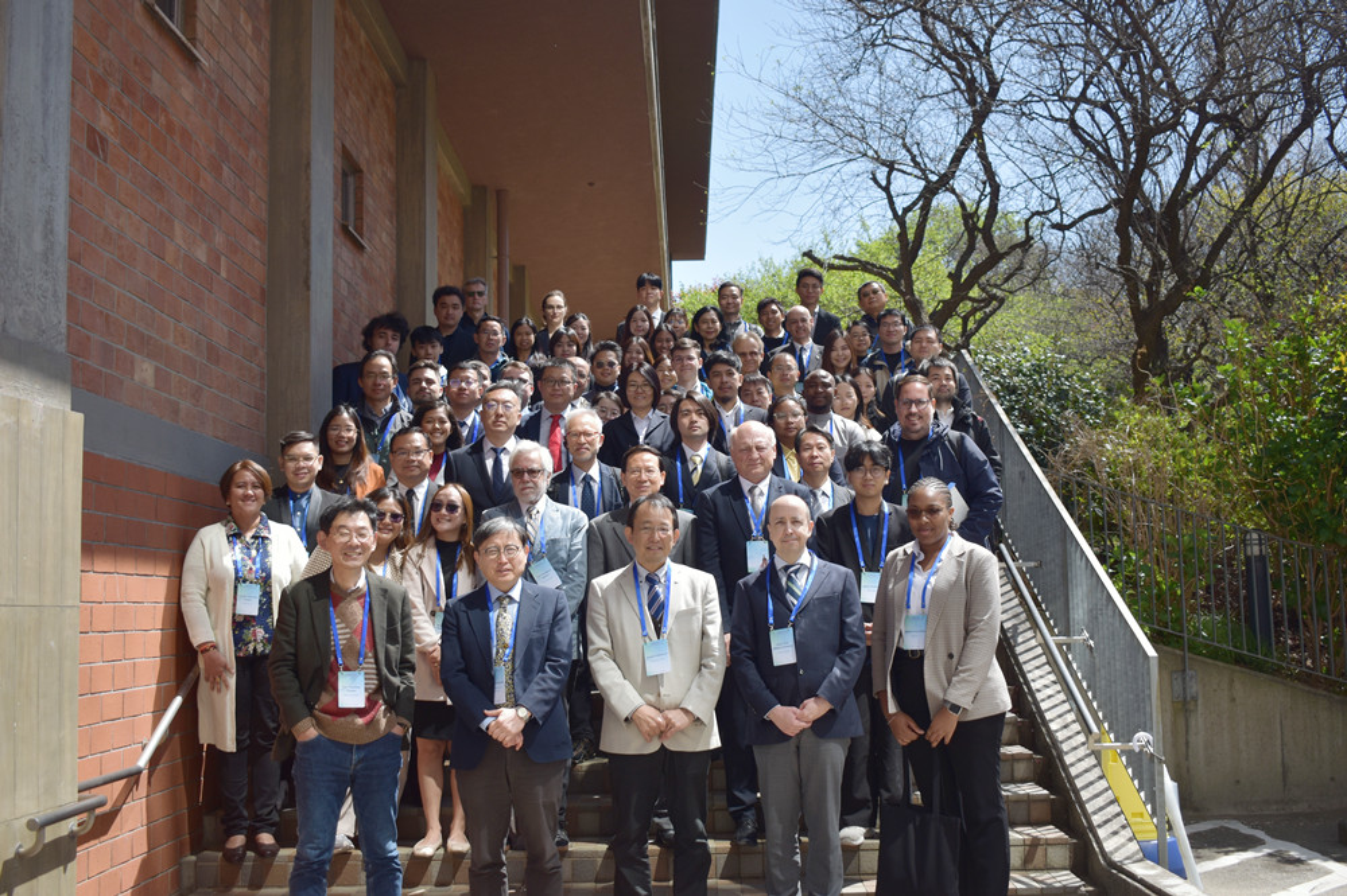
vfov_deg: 33.0
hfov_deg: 47.9
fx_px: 1515
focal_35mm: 40
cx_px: 674
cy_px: 448
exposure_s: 1/640
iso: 100
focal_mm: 27
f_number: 4
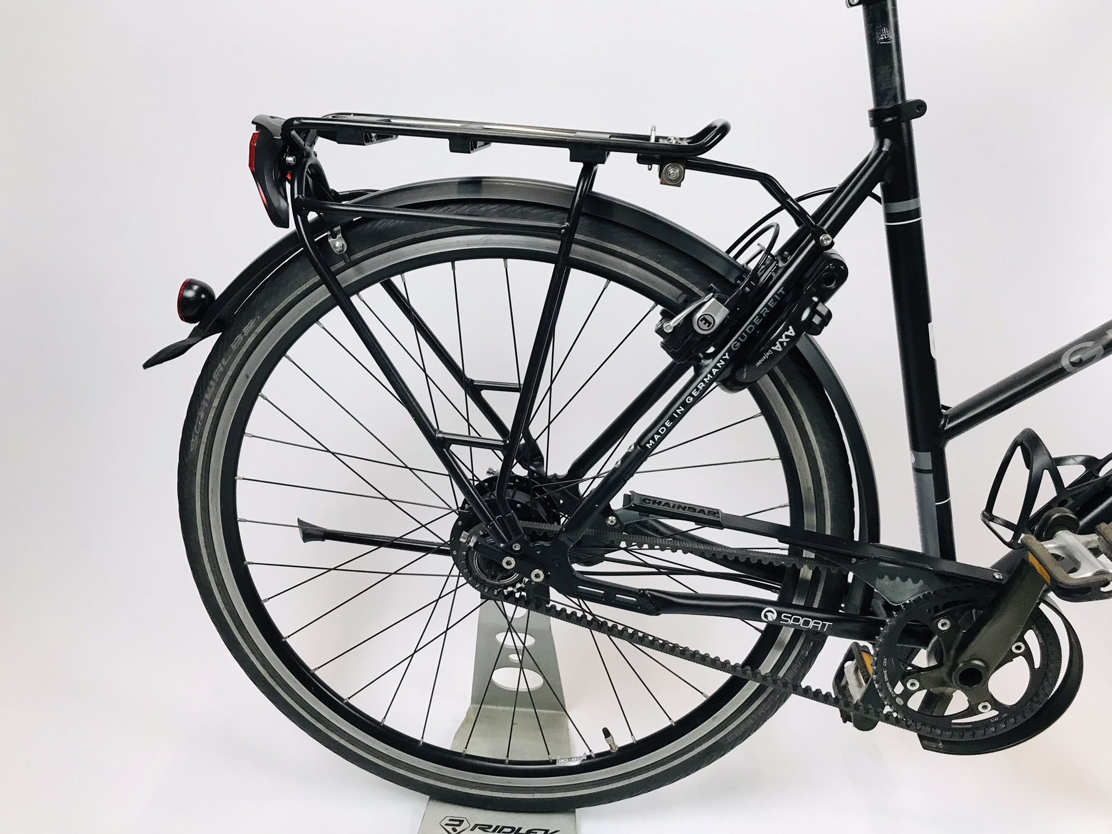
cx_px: 556
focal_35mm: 28
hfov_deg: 63.4
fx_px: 899
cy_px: 417
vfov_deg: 49.7
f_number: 1.8
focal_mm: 3.99
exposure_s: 1/33
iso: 32
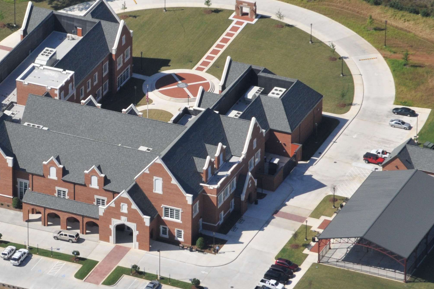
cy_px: 104
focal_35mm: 353
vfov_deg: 3.9
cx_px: 17
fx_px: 4256
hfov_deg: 5.8
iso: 400
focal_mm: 110
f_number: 13
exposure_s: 1/500
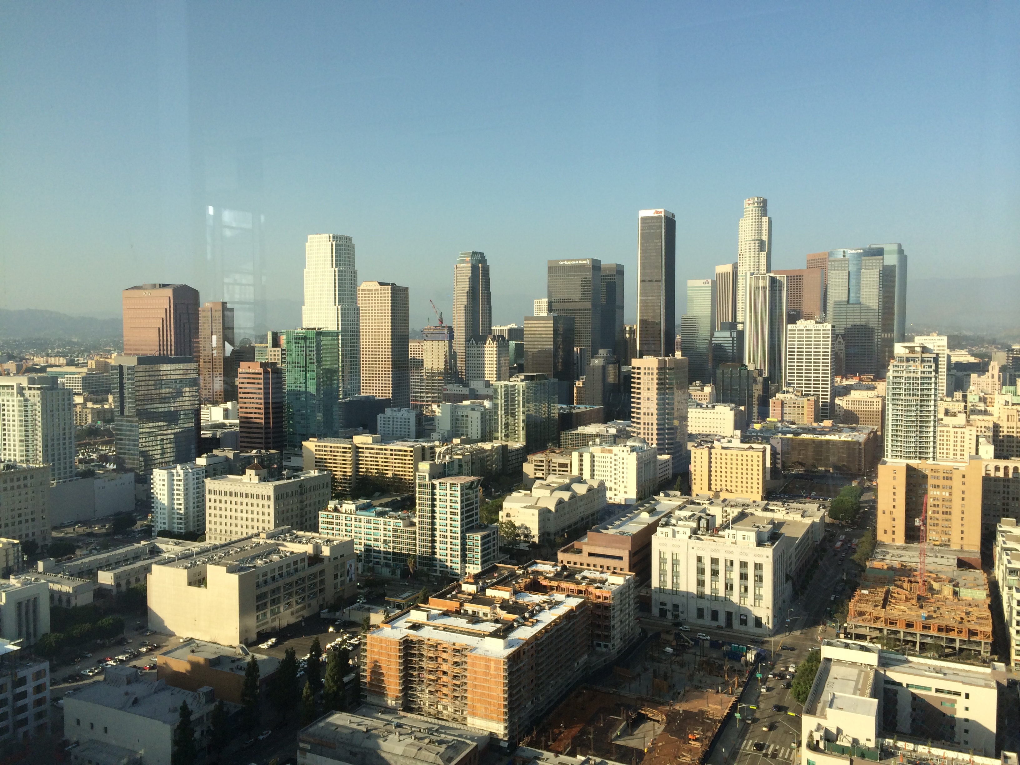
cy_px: 382
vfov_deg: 46.8
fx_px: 884
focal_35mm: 30
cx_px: 510
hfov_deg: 60.0
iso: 32
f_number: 2.2
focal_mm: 4.12
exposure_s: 1/1140
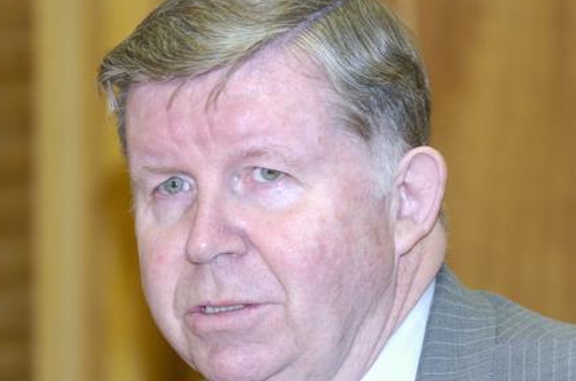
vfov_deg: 4.4
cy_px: 186
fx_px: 4995
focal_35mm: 313
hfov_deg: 6.6
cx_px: 301
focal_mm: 150
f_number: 5
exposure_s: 1/125
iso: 800
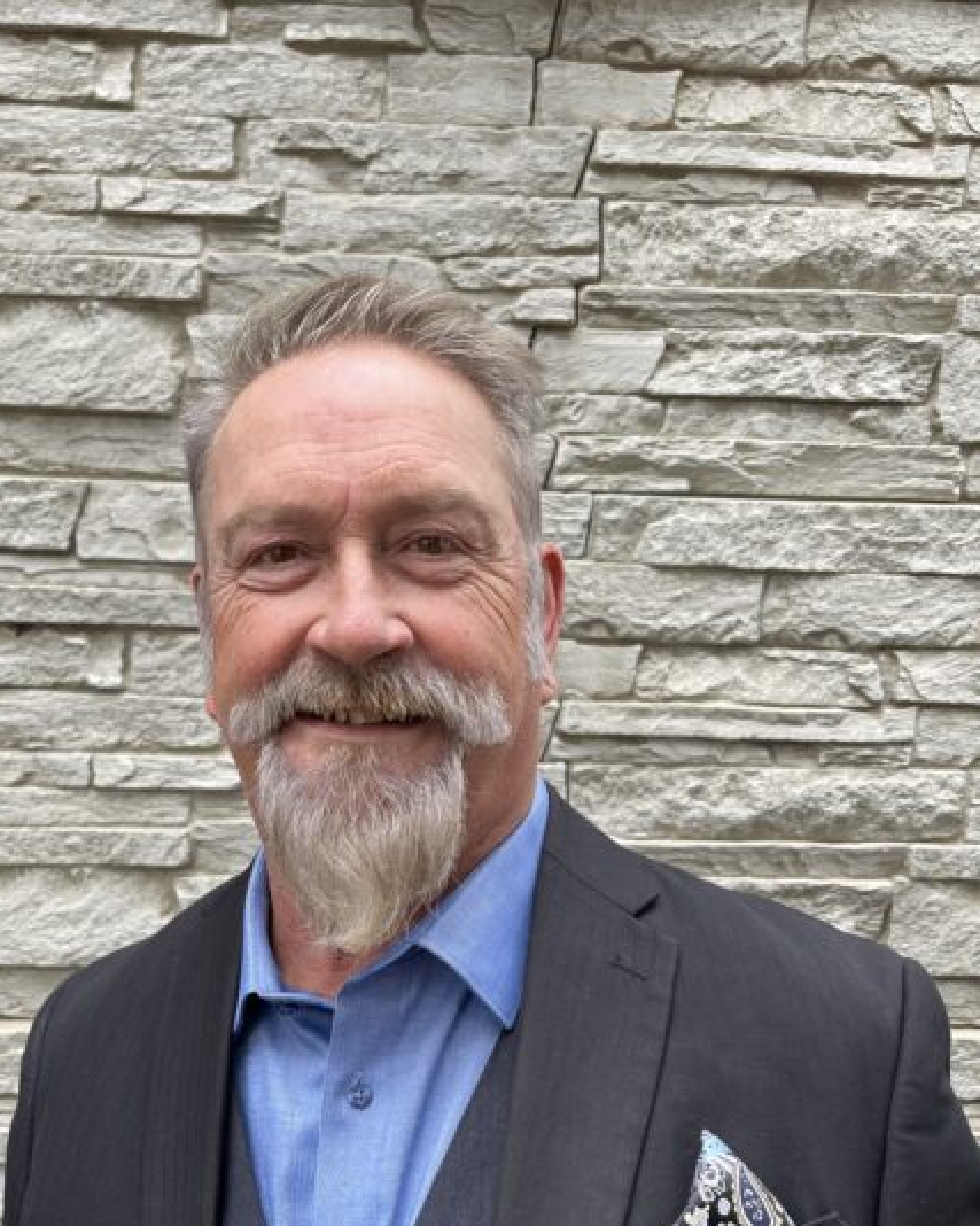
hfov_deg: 38.9
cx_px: 372
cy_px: 799
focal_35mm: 38
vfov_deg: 47.3
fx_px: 1378
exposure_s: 1/167
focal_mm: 5.1
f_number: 1.6
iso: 32
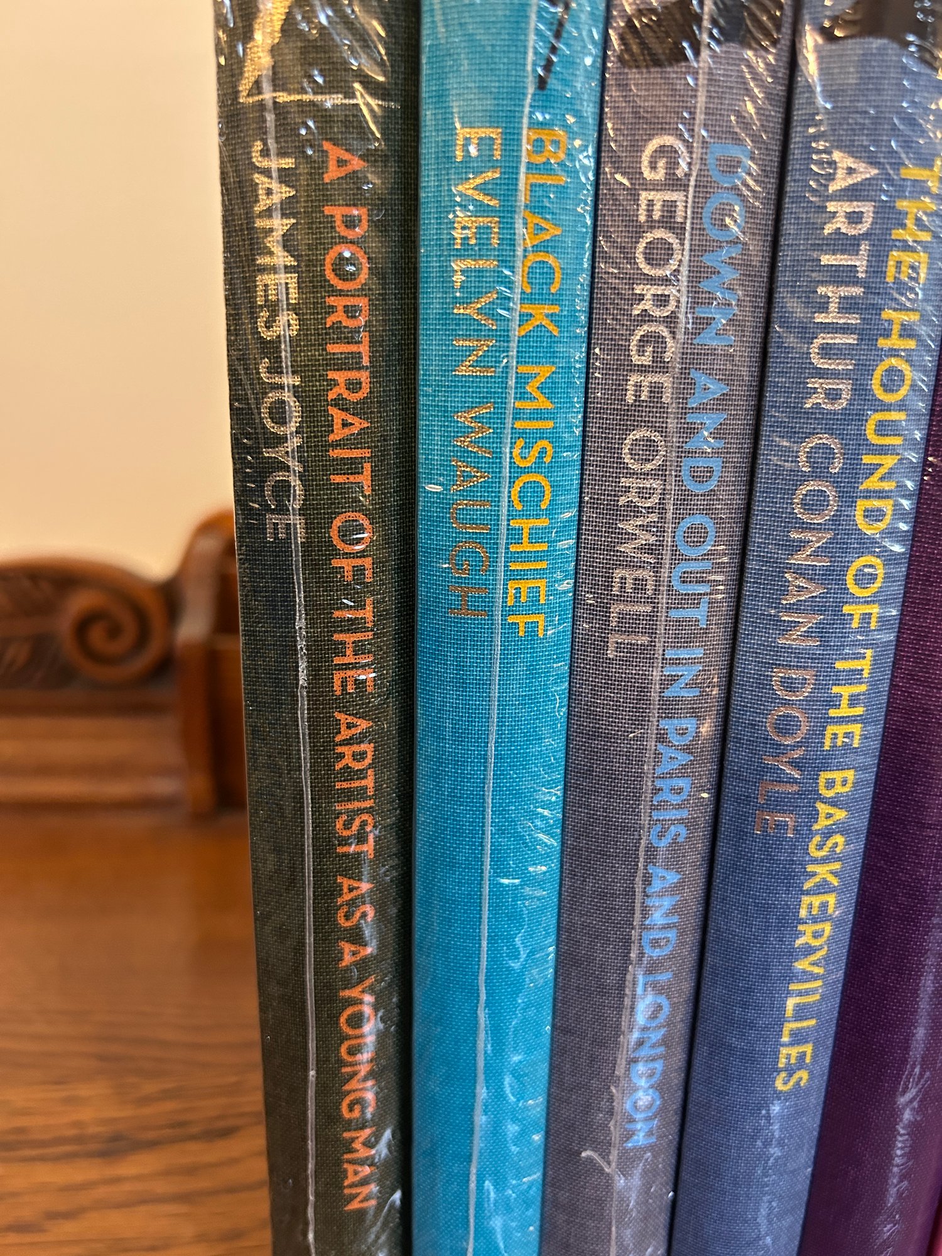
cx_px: 471
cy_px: 628
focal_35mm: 26
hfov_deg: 53.1
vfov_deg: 67.3
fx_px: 943
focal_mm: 5.7
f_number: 1.5
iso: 500
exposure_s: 1/60
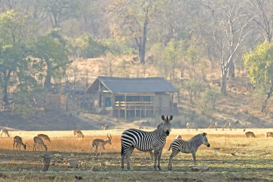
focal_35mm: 450
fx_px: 3417
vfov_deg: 3.1
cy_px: 91
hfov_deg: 4.6
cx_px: 136
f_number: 7.1
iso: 100
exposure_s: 1/60
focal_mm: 300
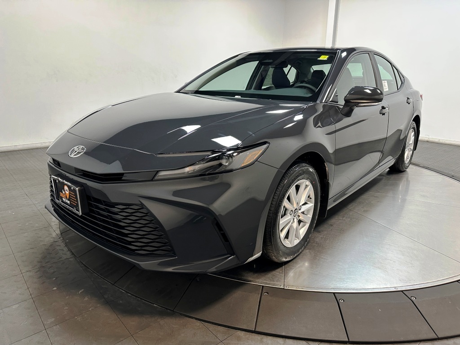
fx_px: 319
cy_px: 172
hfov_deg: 71.6
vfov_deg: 56.8
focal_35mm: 24
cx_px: 230
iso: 320
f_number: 1.78
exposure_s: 1/60
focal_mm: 6.86
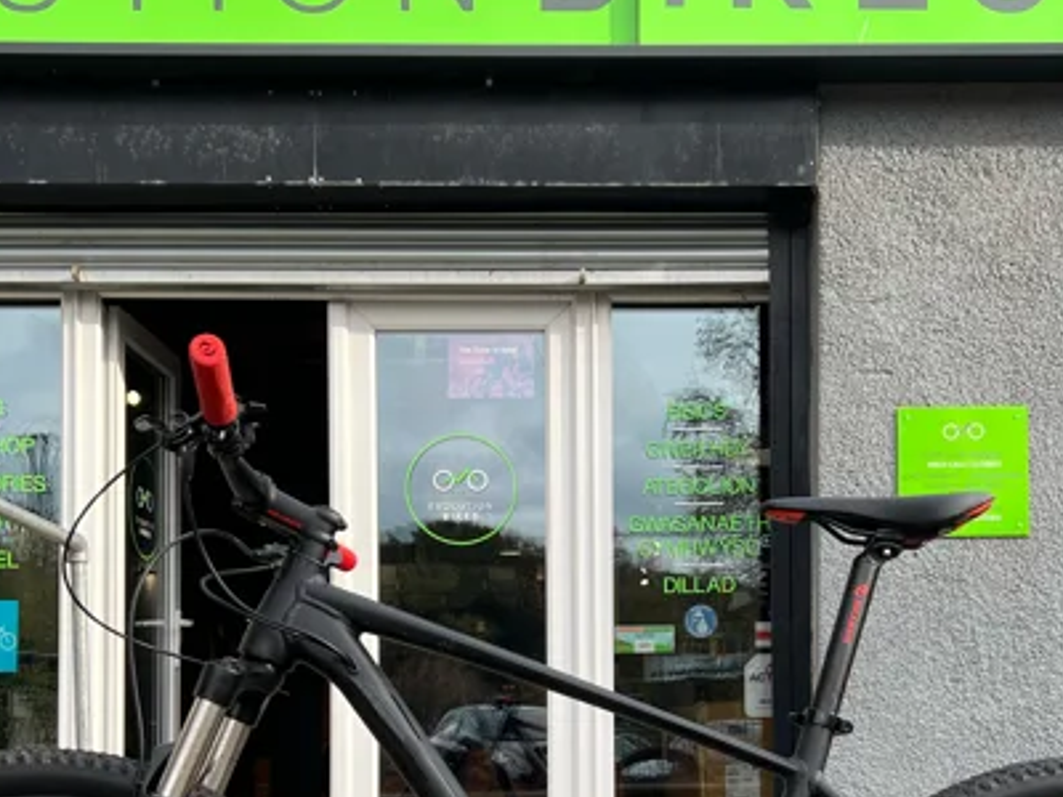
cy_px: 675
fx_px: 1597
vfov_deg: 27.3
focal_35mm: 52
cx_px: 566
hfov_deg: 36.8
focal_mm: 5.7
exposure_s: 1/733
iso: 50
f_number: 1.5
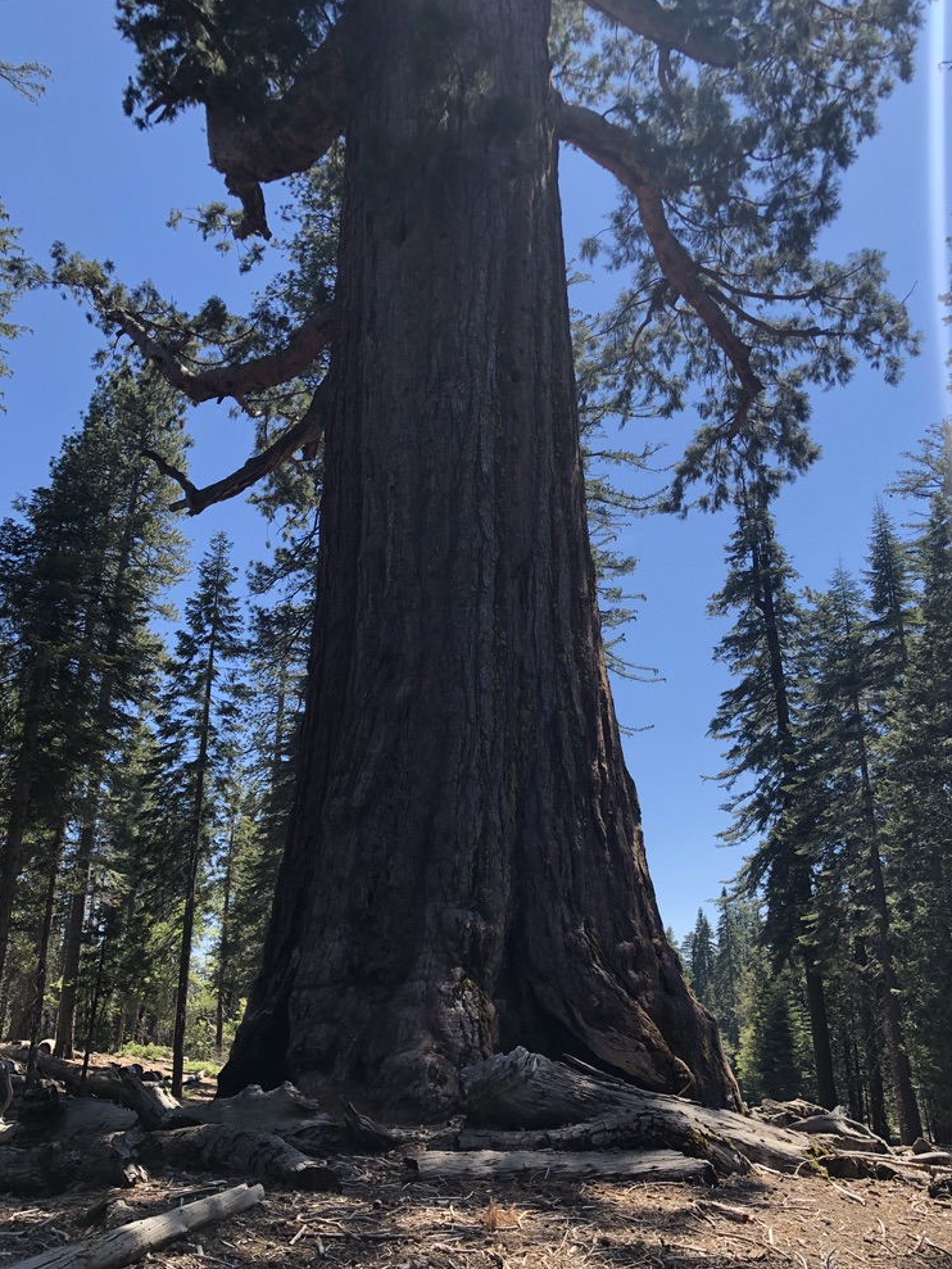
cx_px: 480
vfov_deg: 61.6
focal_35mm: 29
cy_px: 649
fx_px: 1063
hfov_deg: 48.2
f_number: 1.8
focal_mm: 4
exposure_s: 1/665
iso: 20
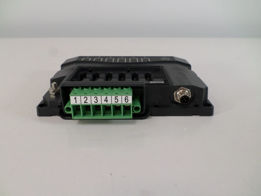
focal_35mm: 25
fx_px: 188
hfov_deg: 69.4
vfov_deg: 54.9
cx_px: 130
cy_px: 98
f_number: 2.5
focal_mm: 4.5
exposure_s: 1/60
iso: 80
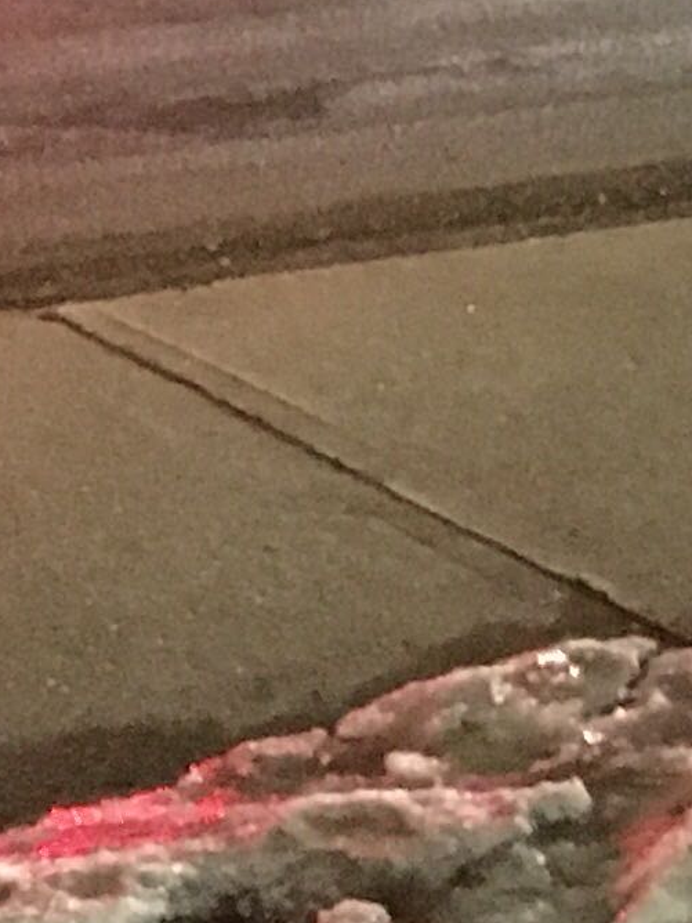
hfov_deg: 8.3
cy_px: -868
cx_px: 1025
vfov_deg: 10.5
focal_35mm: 175
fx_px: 4665
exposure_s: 1/15
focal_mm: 4.15
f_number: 2.2
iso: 800
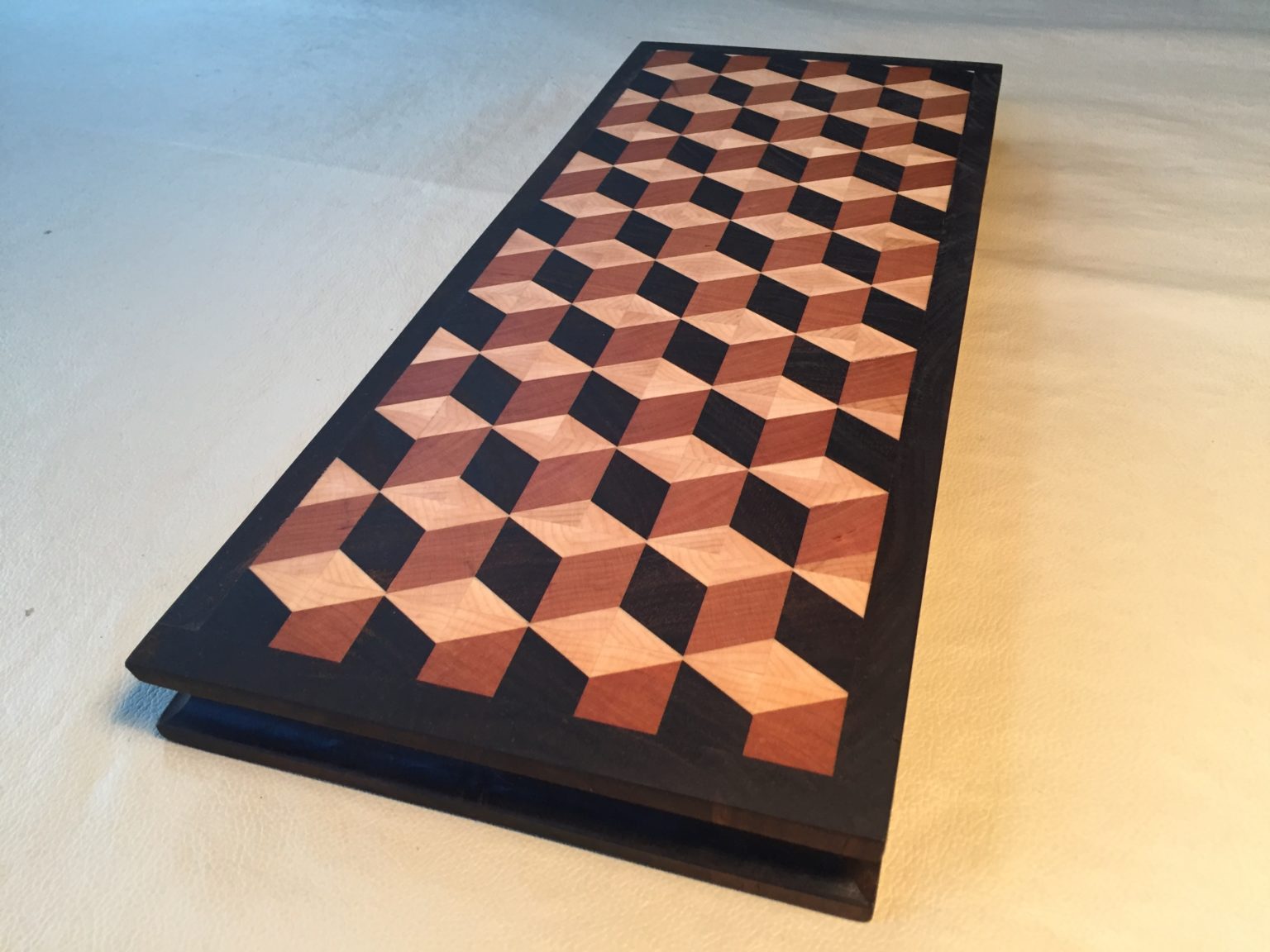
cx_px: 635
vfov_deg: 48.2
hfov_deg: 61.7
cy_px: 476
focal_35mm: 29
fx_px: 1064
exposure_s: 1/30
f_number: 2.2
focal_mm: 4.15
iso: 125
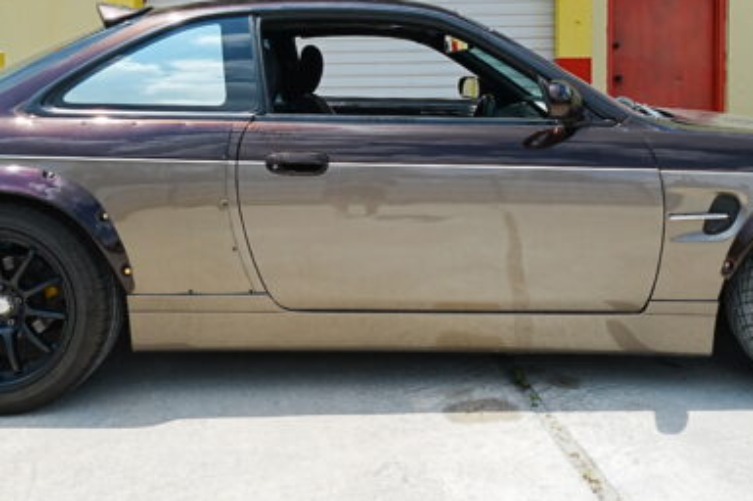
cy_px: 121
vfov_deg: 33.4
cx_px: 387
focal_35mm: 39
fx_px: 815
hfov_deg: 49.6
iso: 125
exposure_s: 1/4000
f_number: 2
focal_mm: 7.6
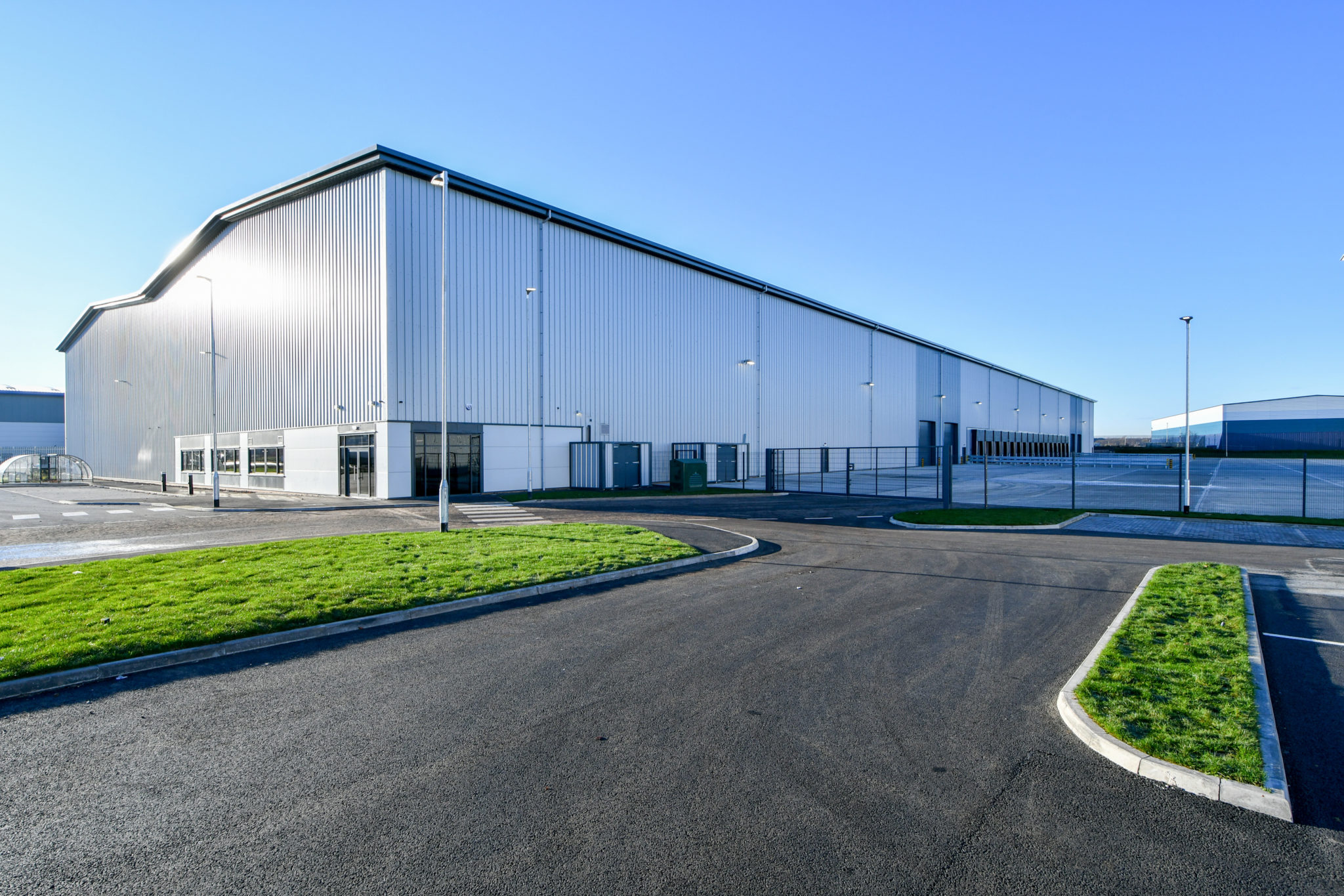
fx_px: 672
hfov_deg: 90.0
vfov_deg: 67.4
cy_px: 448
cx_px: 672
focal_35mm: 18
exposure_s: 1/200
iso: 125
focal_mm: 12
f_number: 8
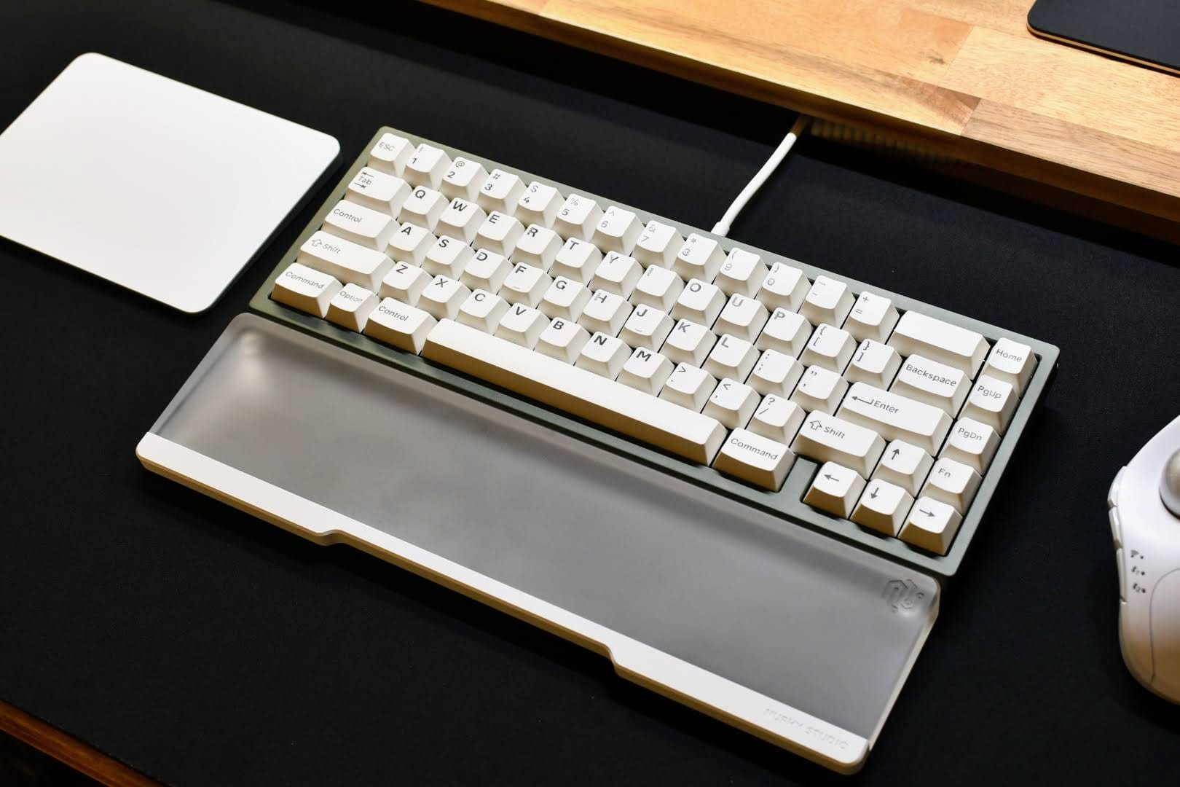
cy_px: 394
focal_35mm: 52
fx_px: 1704
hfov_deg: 38.2
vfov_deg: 26.0
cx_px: 590
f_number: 5
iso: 640
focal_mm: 35
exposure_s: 1/50
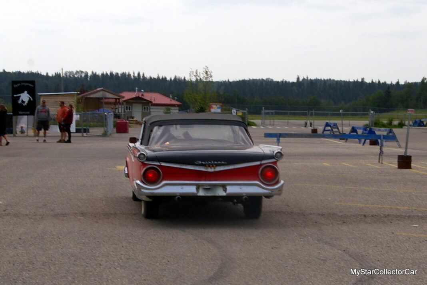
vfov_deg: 27.3
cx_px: 214
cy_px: 142
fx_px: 587
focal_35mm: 50
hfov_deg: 40.0
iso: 200
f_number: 13
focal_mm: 33
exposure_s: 1/350
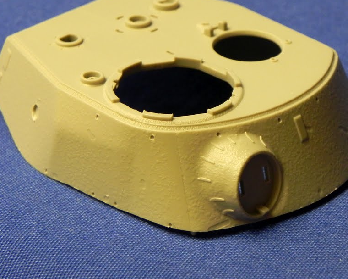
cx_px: 216
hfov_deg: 15.4
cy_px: 120
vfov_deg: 12.3
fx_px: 1287
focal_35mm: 125
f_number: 4
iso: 400
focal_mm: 16.9
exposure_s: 1/27
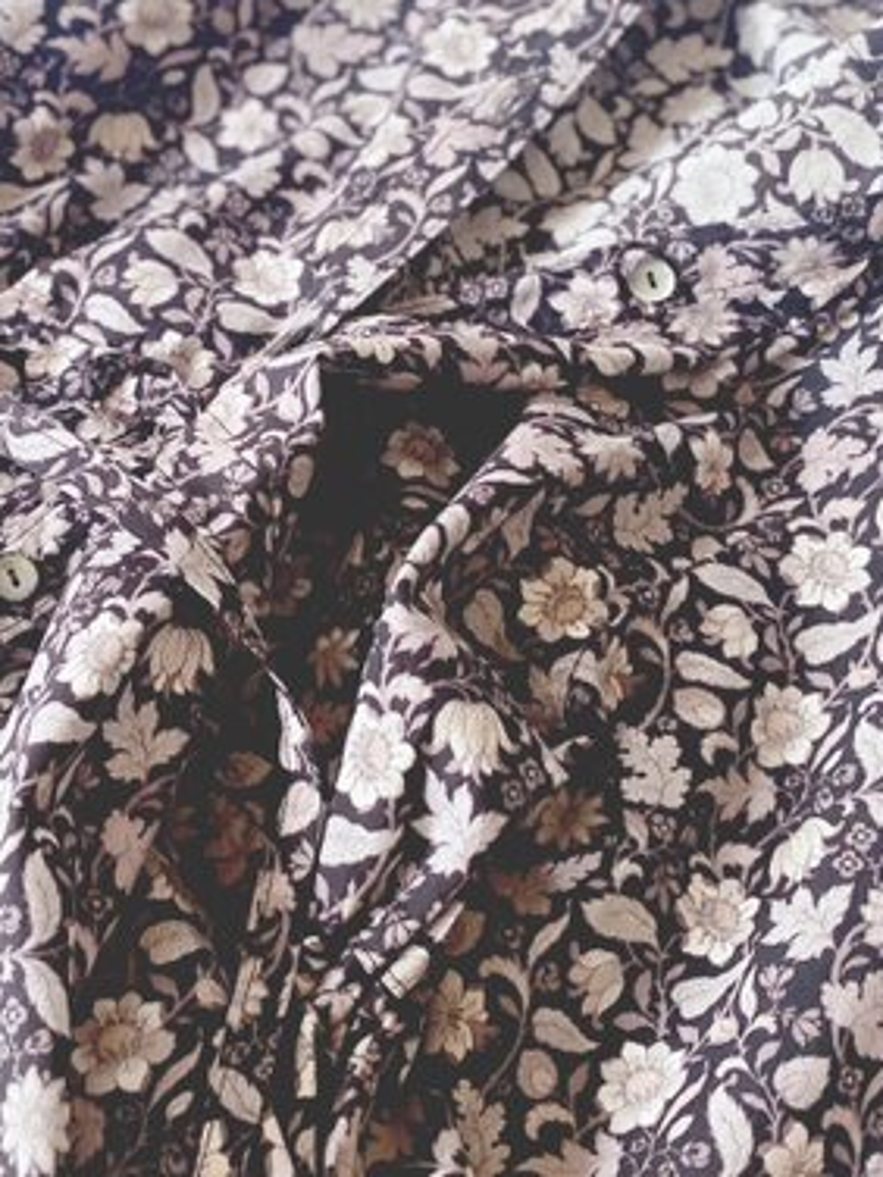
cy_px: 484
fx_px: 2007
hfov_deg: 24.6
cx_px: 250
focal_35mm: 59
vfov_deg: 32.6
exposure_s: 1/121
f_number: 1.8
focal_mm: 4.25
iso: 80
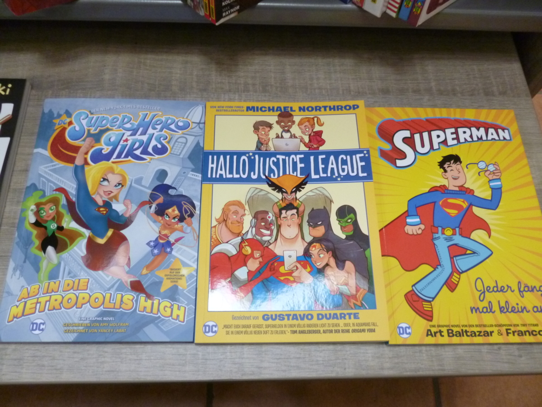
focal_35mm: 28
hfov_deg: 63.4
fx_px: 438
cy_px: 204
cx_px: 271
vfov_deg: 49.7
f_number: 3.1
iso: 400
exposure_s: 1/50
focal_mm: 5
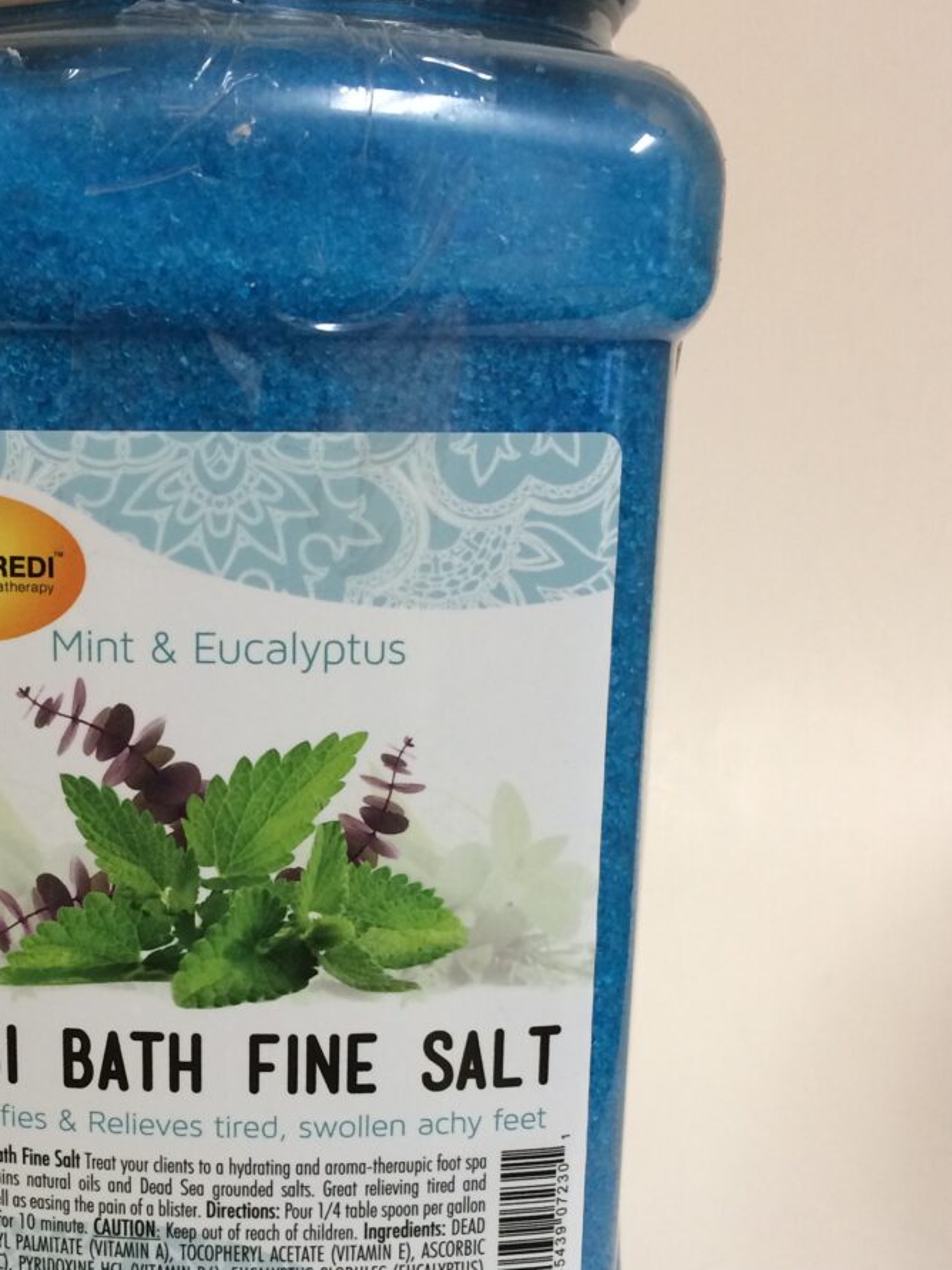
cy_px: 828
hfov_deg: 28.7
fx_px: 1834
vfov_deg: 37.8
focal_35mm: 50
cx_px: 257
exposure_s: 1/30
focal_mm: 4.15
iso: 125
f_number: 2.2
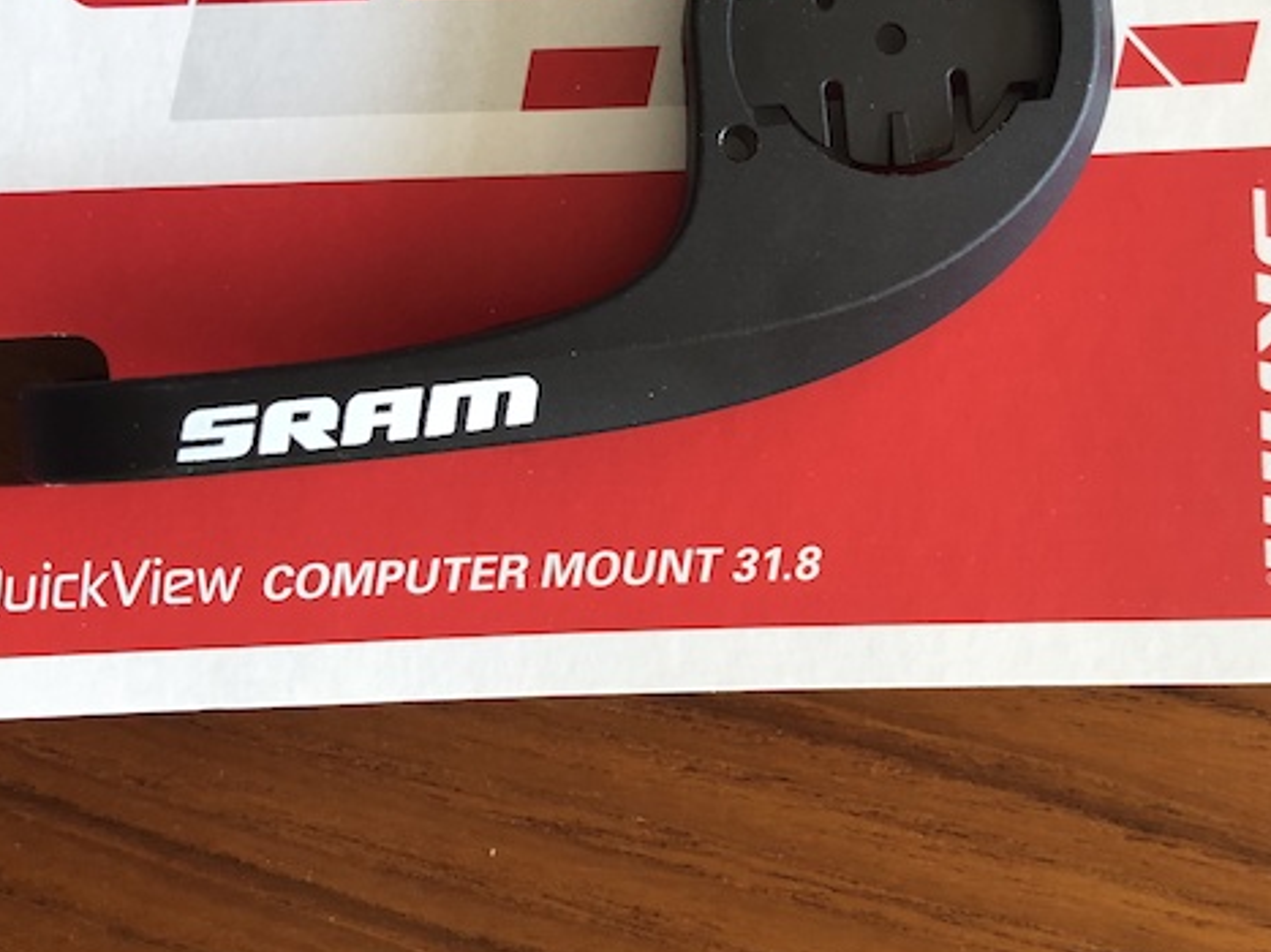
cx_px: 776
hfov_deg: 39.5
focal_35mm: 48
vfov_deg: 30.0
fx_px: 1762
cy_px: 302
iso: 32
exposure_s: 1/30
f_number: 1.8
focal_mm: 3.99
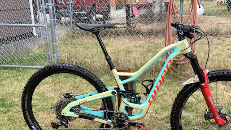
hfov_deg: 46.2
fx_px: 270
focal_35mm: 44
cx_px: 136
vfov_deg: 26.9
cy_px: 92
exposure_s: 1/121
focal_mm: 4.25
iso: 100
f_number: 1.8
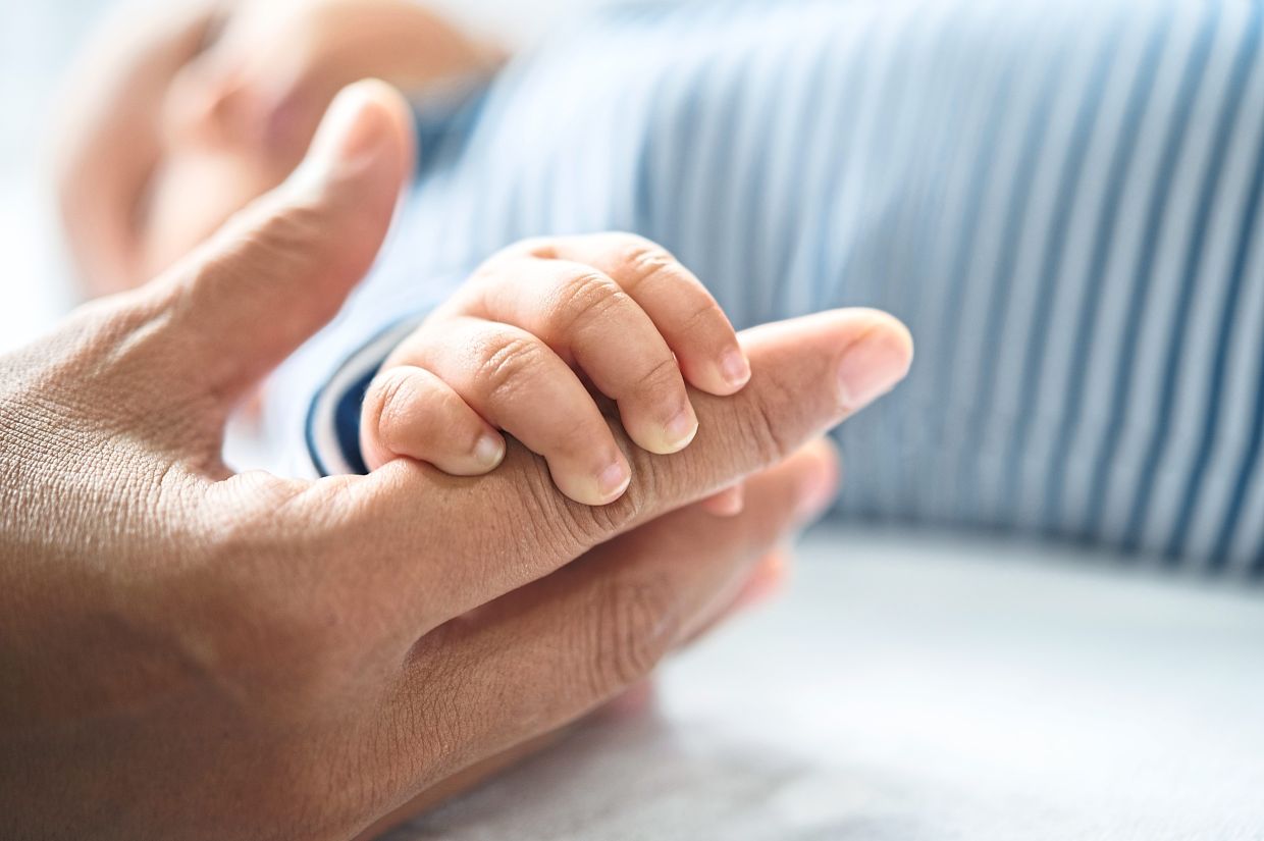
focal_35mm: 60
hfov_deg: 33.4
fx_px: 2105
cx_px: 632
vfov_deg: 22.6
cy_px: 420
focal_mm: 60
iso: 400
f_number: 3
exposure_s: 1/60
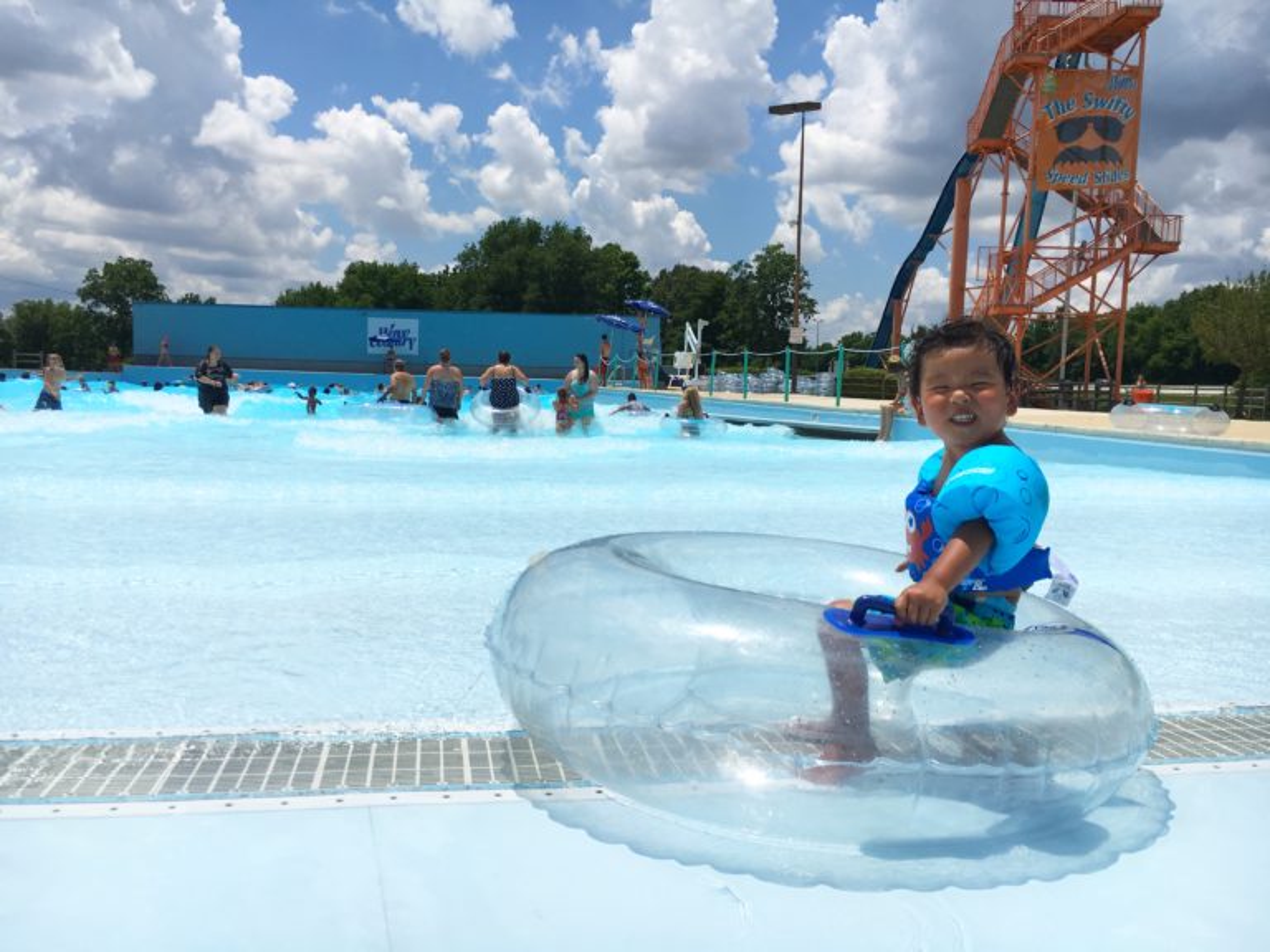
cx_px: 635
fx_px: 1064
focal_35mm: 29
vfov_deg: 48.2
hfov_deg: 61.7
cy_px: 476
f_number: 2.2
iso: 25
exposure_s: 1/4525
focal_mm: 4.15
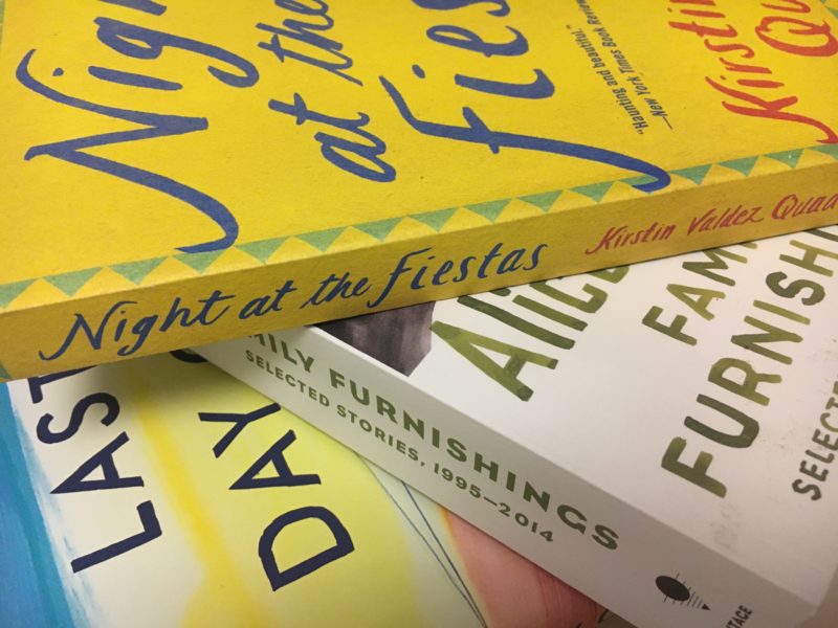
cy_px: 314
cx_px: 419
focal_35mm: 29
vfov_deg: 48.2
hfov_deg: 61.7
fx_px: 702
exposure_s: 1/30
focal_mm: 4.15
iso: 160
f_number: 2.2
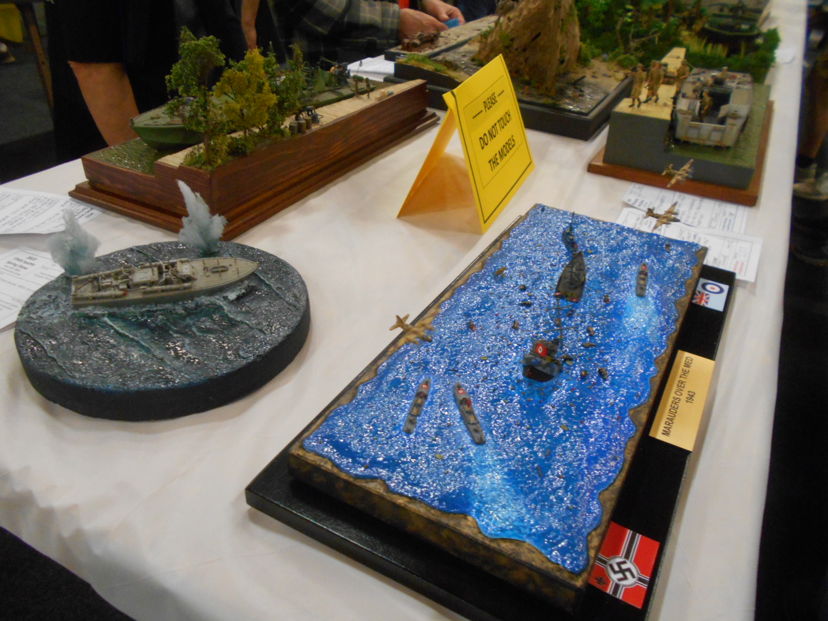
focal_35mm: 26
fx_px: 622
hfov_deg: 67.3
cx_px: 414
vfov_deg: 53.1
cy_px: 310
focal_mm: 4.6
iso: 400
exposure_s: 1/25
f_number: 3.2
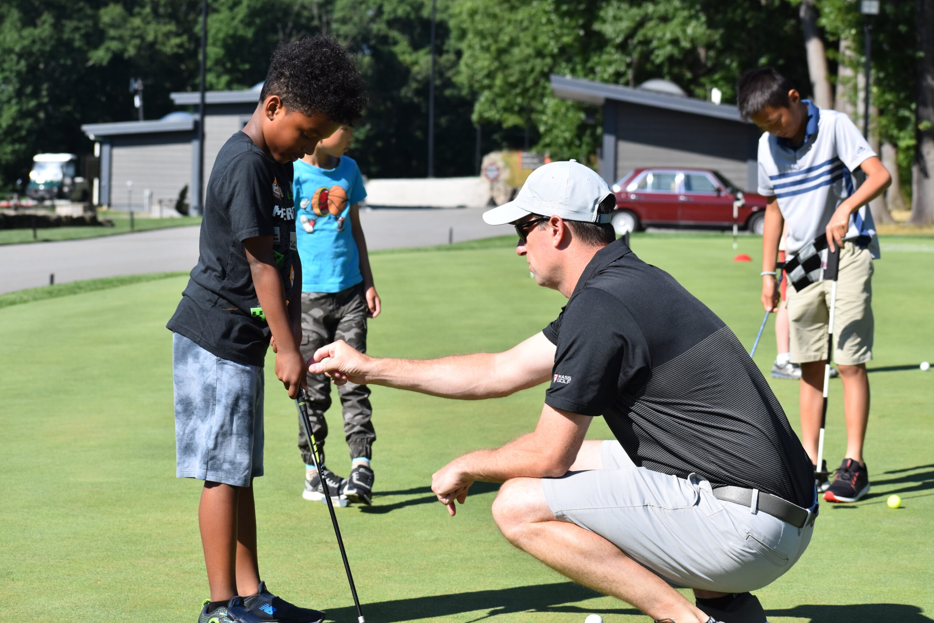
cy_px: 313
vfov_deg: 12.9
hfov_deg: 19.3
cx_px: 469
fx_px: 2750
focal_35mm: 106
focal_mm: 70
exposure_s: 1/1600
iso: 400
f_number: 5.6
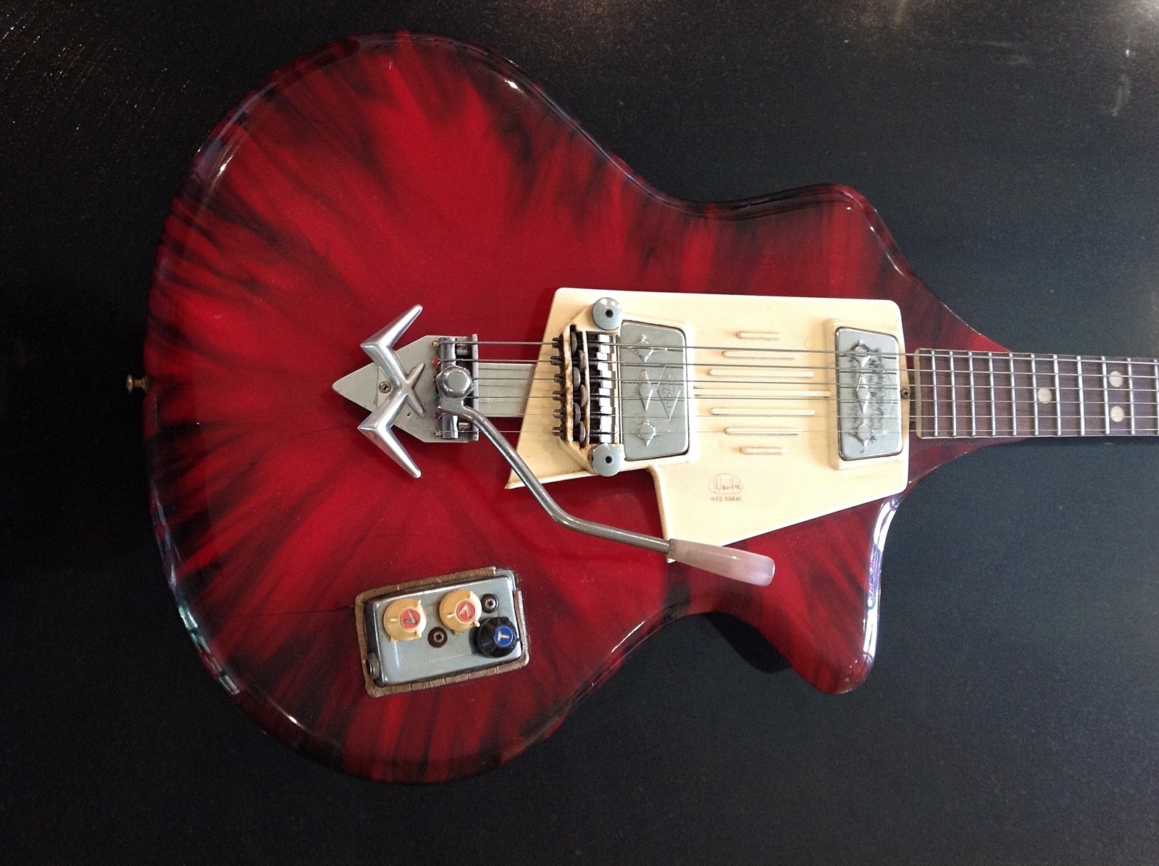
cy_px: 433
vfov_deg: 40.6
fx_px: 1170
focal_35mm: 35
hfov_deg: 52.7
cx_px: 580
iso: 160
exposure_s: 1/15
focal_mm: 4.28
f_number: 2.4
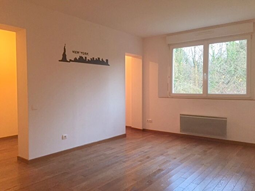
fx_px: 214
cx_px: 128
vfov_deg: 48.2
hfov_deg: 61.7
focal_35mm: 29
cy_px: 96
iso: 200
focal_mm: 4.15
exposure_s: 1/30
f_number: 2.2
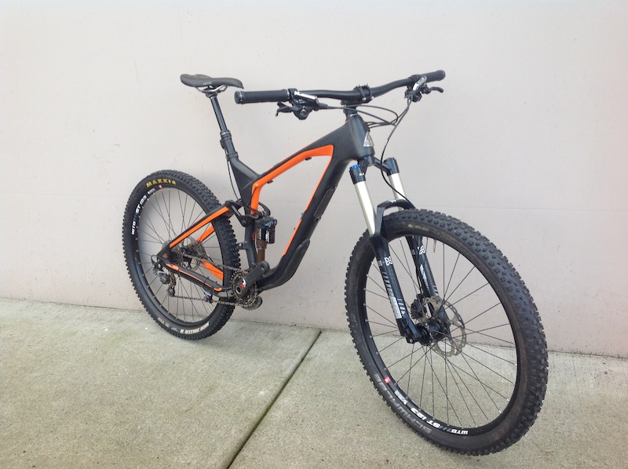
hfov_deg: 52.7
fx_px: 634
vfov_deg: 40.6
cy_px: 234
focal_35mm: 35
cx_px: 314
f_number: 2.4
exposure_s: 1/120
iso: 50
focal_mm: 4.28
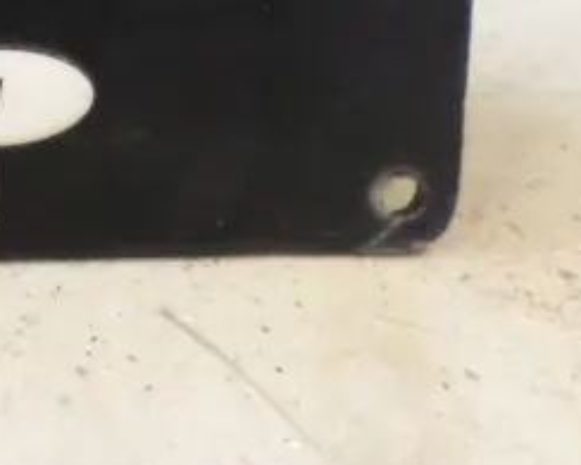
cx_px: -349
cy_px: -148
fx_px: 1547
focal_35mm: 90
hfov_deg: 18.3
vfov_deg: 16.1
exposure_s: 1/30
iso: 400
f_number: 2.5
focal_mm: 4.5
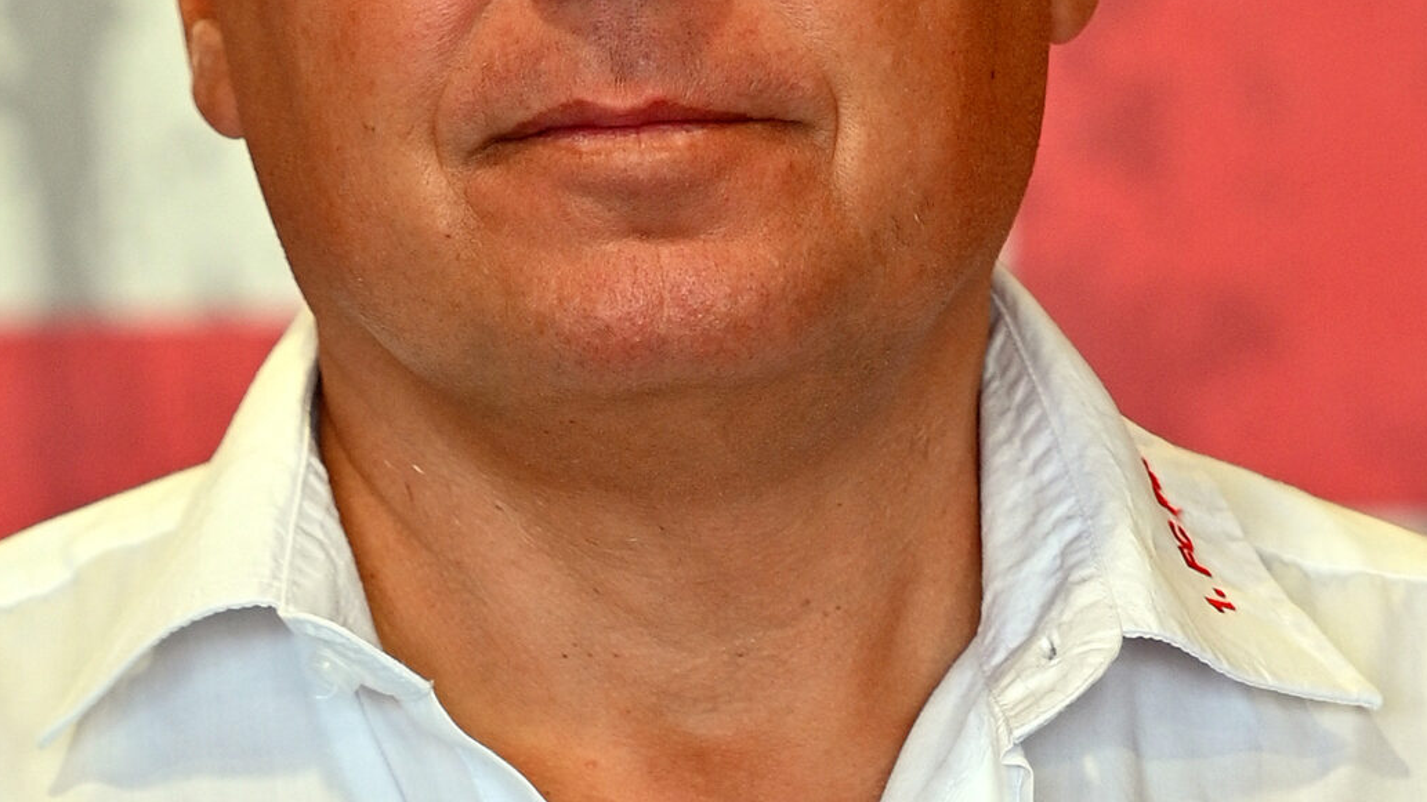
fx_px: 15211
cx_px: 708
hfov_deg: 5.4
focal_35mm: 402
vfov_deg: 3.0
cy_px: 614
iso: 250
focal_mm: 155
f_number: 2.8
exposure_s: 1/200
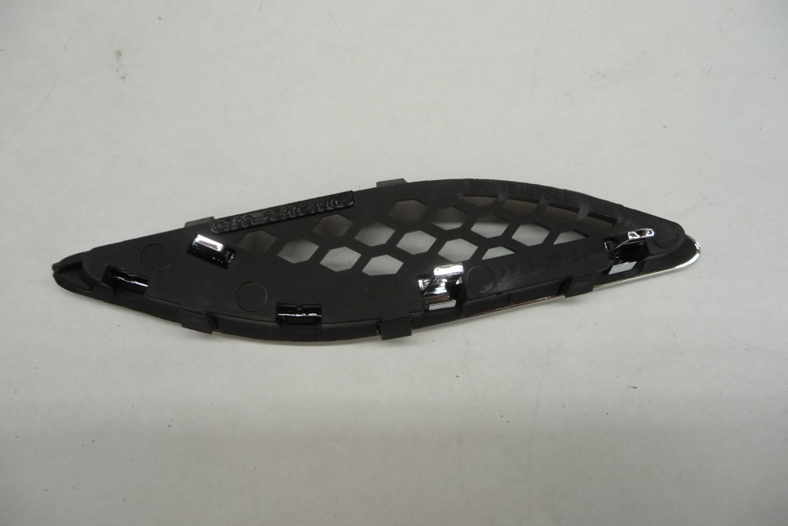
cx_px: 394
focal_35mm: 30
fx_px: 657
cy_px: 258
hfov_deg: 61.9
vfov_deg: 43.6
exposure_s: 1/30
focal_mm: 4.7
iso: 125
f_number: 3.3
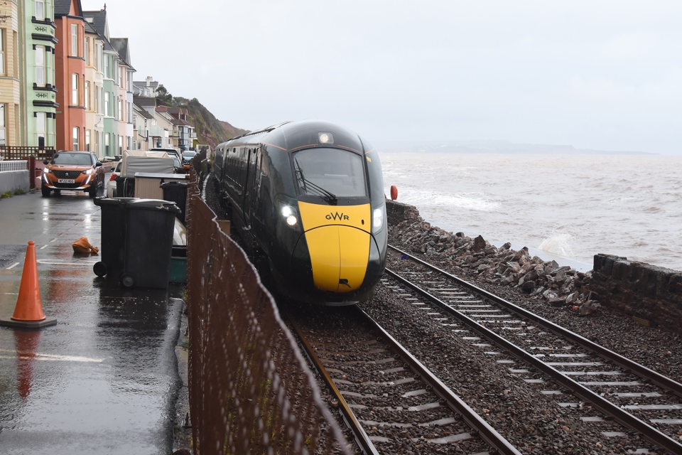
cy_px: 228
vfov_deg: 28.1
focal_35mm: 48
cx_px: 341
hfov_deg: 41.1
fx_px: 909
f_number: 6.3
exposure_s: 1/400
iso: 1000
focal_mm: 32
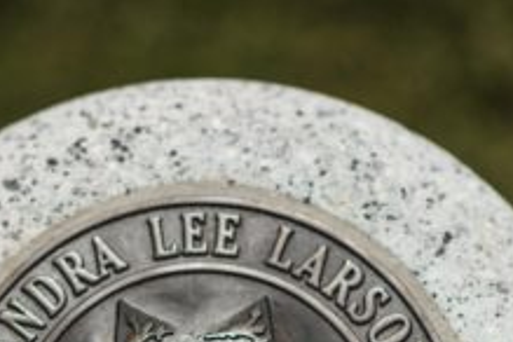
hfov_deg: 8.3
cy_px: 495
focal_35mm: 248
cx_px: 201
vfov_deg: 5.5
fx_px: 3534
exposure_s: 1/8000
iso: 160
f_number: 2
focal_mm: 85
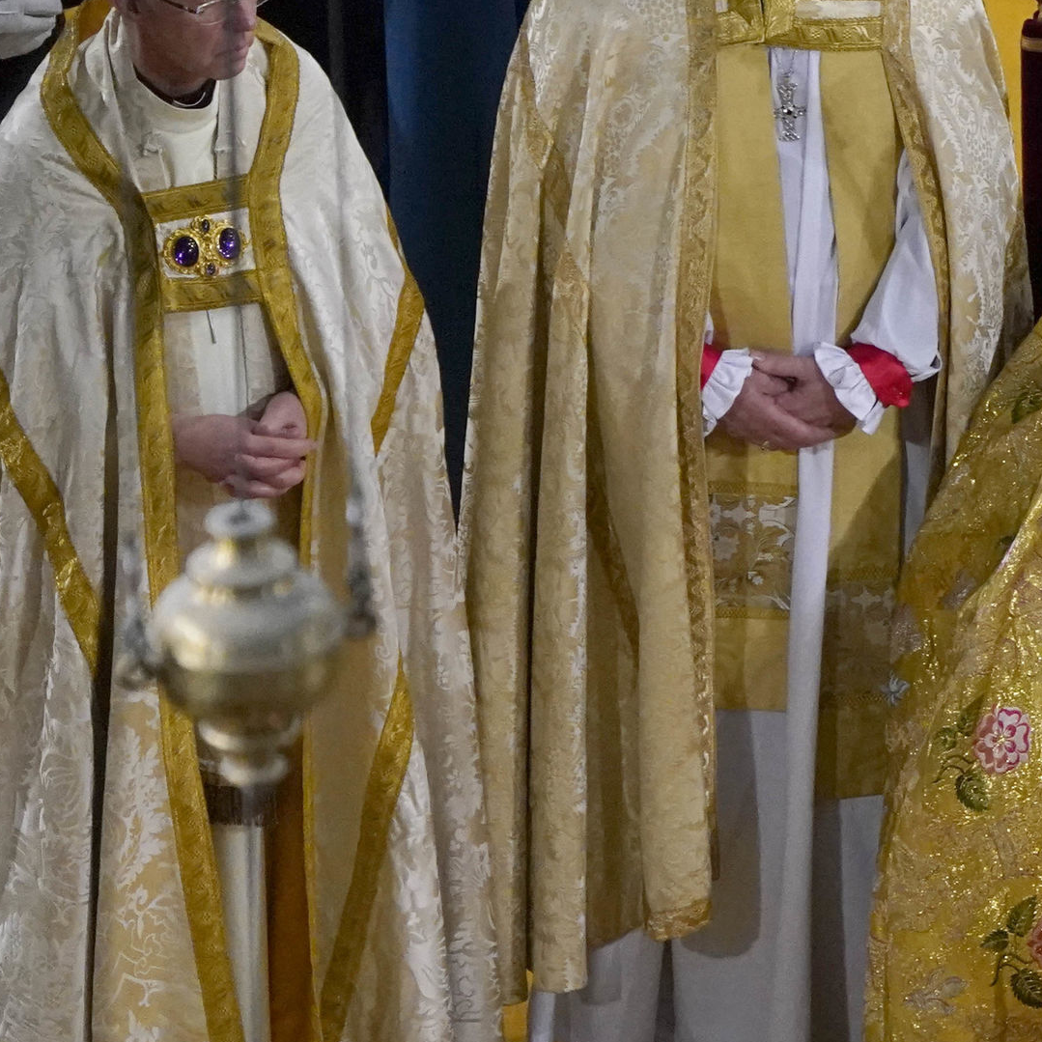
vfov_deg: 2.1
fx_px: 28164
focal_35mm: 827
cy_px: 391
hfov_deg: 2.1
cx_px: 1391
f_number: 5.6
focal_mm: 300
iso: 8000
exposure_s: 1/250
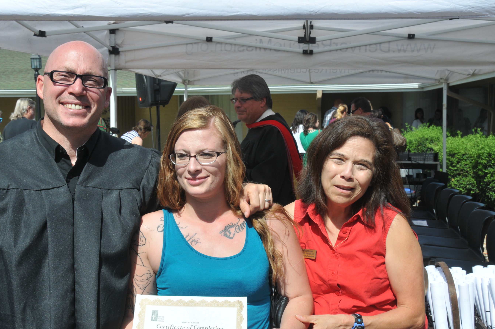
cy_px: 173
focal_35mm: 50
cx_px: 225
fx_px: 687
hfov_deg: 39.6
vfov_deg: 26.9
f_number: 11
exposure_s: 1/250
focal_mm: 28
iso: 200
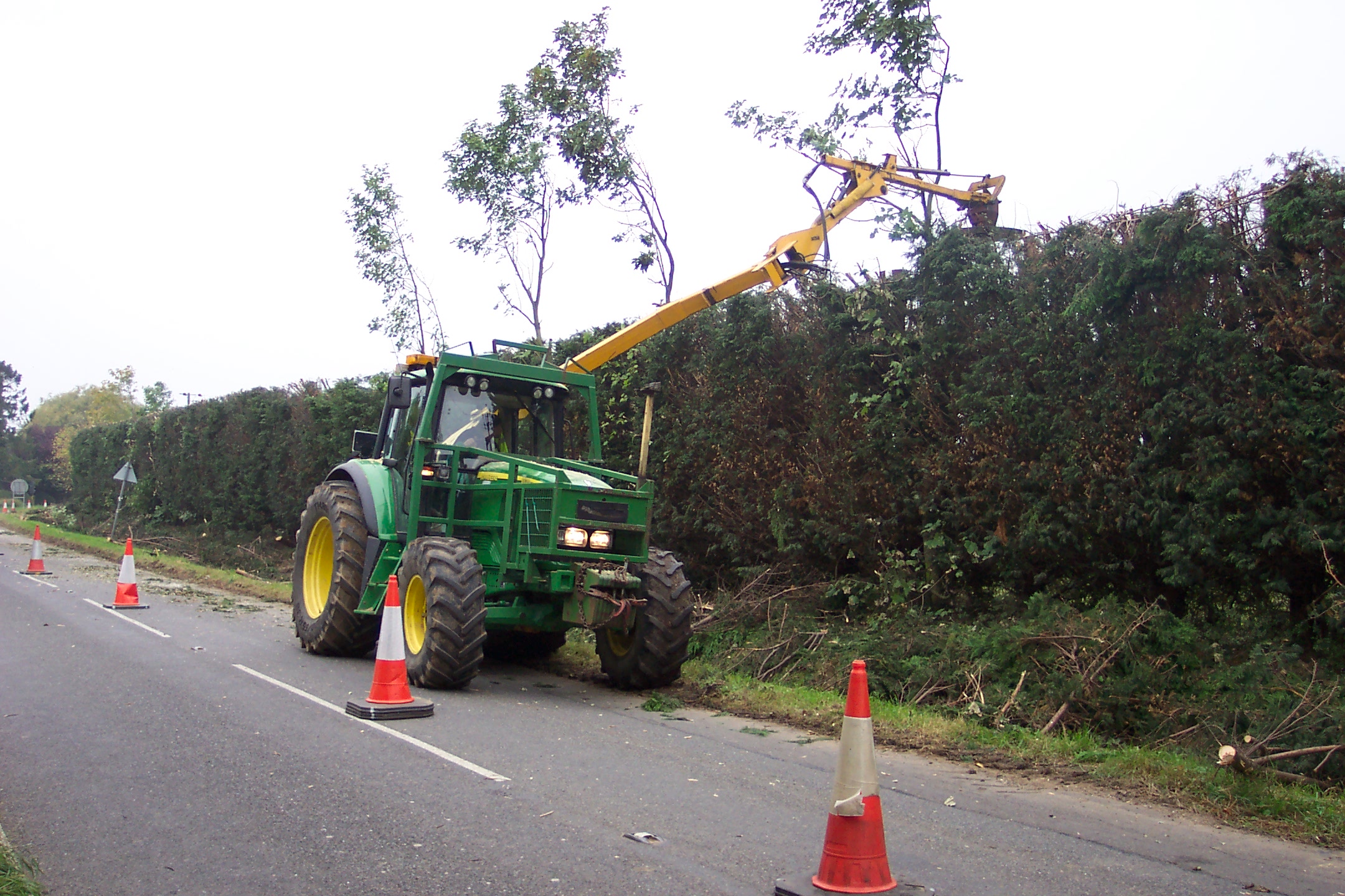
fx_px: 1420
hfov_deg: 50.7
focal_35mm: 38
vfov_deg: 35.1
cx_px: 672
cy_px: 448
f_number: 2.8
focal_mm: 8
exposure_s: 1/250
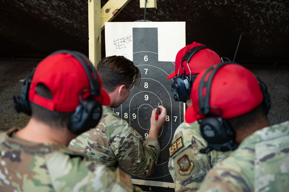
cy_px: 96
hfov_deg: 39.6
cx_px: 144
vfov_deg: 27.0
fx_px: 401
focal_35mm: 50
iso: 250
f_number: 3.5
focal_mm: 50
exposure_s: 1/125
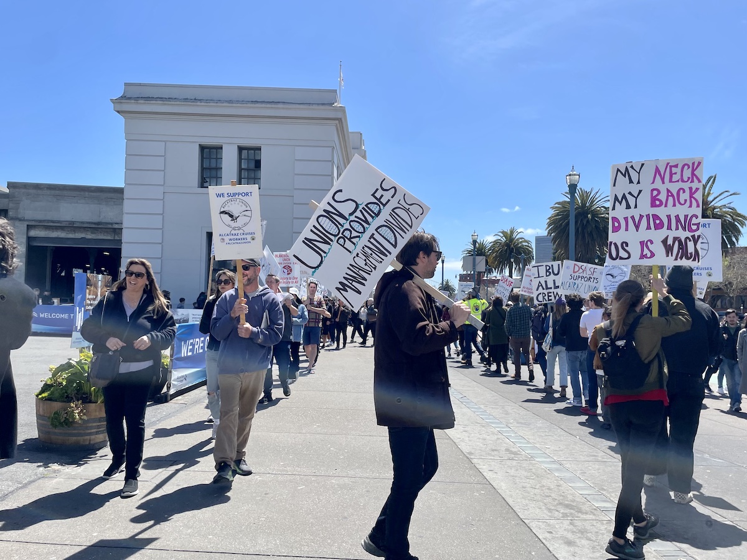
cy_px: 280
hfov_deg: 67.3
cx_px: 374
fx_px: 561
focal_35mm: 26
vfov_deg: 53.1
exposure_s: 1/3205
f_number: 1.6
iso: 32
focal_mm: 4.2
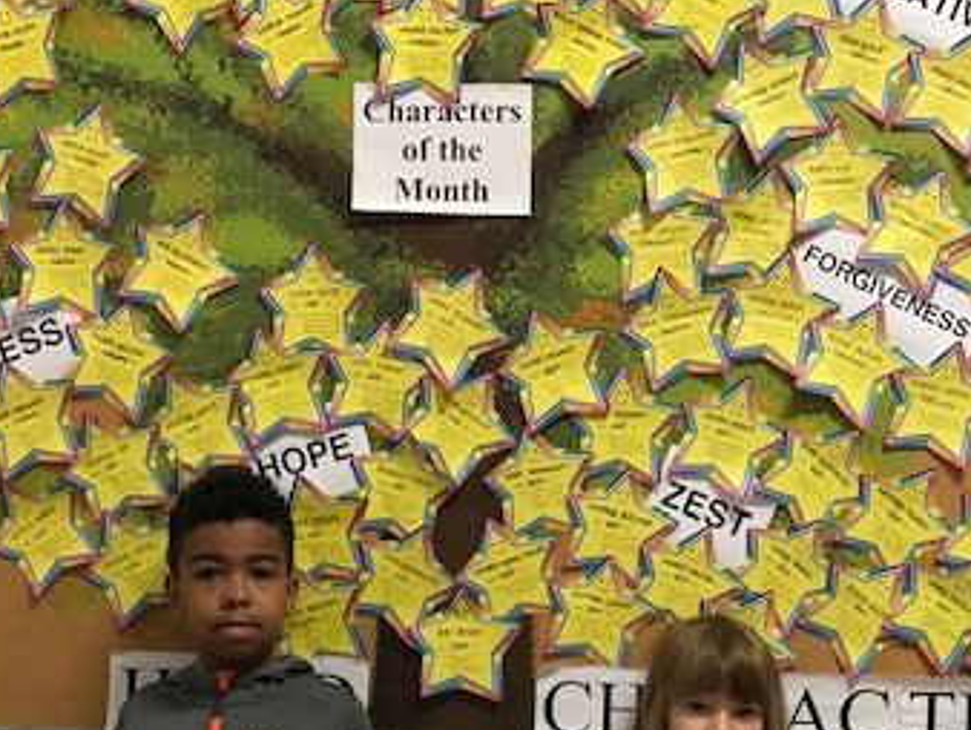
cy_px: 632
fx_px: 1488
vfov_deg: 26.8
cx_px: 560
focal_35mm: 53
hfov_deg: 36.1
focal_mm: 3.99
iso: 40
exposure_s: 1/20
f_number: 1.8
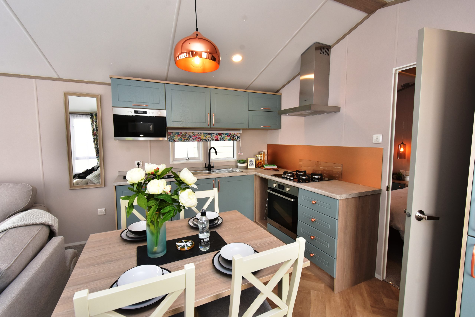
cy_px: 158
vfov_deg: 77.3
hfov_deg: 100.4
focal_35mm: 15
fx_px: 198
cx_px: 238
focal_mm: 10
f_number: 9
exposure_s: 1/80
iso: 400
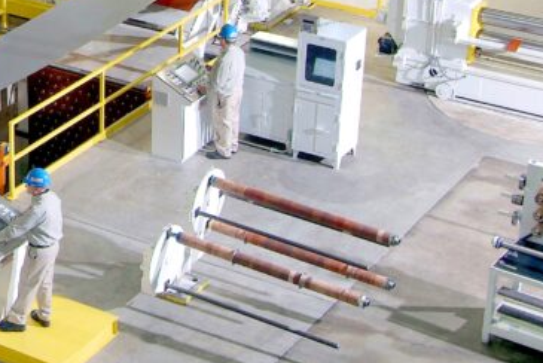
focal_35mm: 101
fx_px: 1525
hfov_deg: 19.4
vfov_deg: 13.5
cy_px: 66
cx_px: -40
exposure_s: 1/8
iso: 100
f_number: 6.7
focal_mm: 24
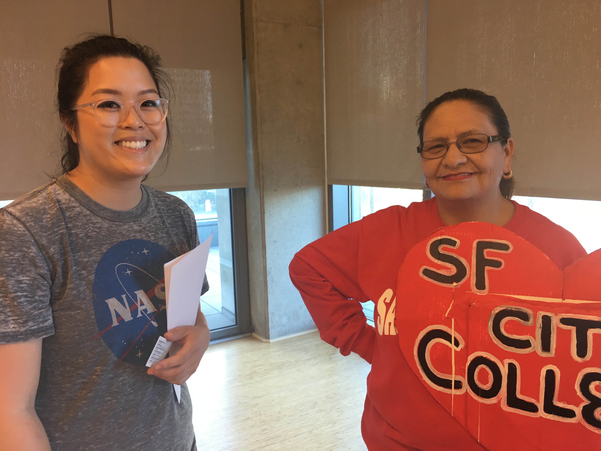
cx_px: 300
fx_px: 503
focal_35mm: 29
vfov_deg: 48.2
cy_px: 226
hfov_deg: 61.7
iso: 32
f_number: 2.2
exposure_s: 1/15
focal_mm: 4.15
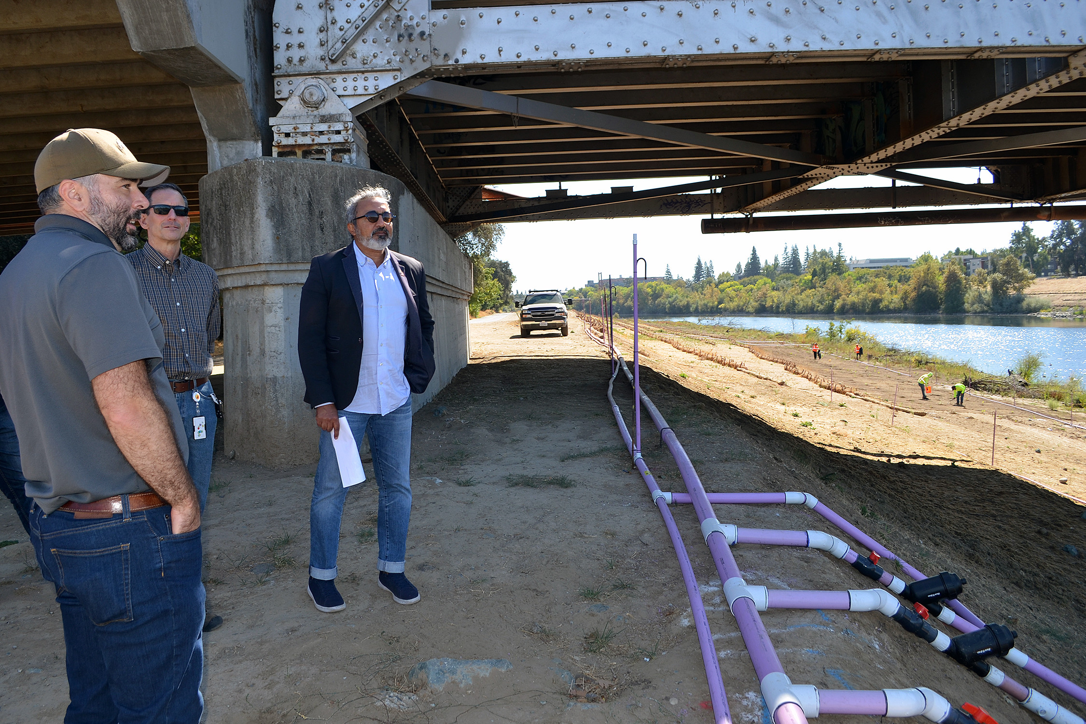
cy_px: 362
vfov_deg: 47.9
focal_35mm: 27
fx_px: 814
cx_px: 543
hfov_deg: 67.4
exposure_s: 1/200
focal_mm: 18
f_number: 5.6
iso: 100
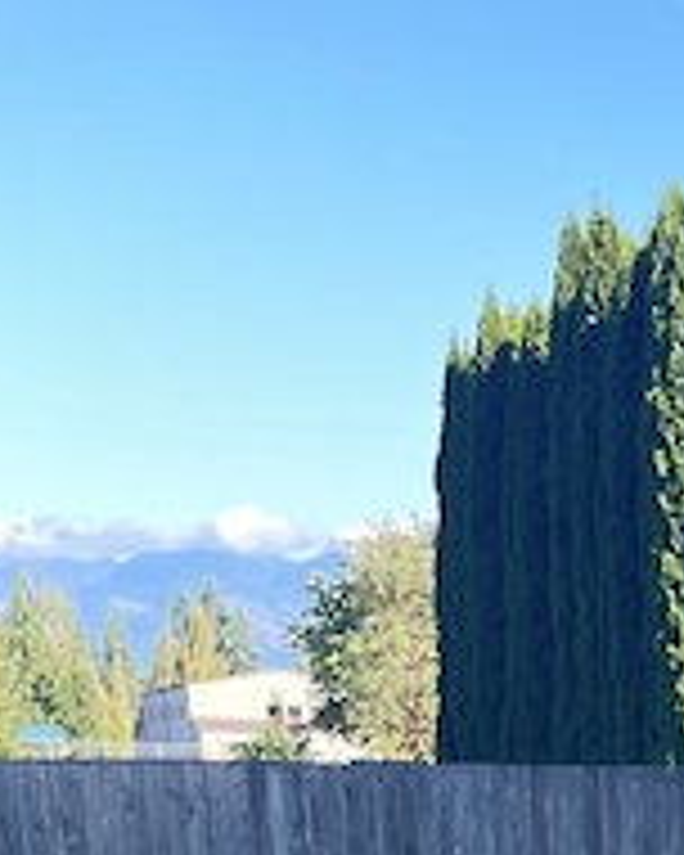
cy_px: 1796
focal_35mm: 107
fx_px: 2708
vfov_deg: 14.4
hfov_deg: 13.7
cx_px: 954
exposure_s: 1/319
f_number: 1.6
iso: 32
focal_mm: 4.2
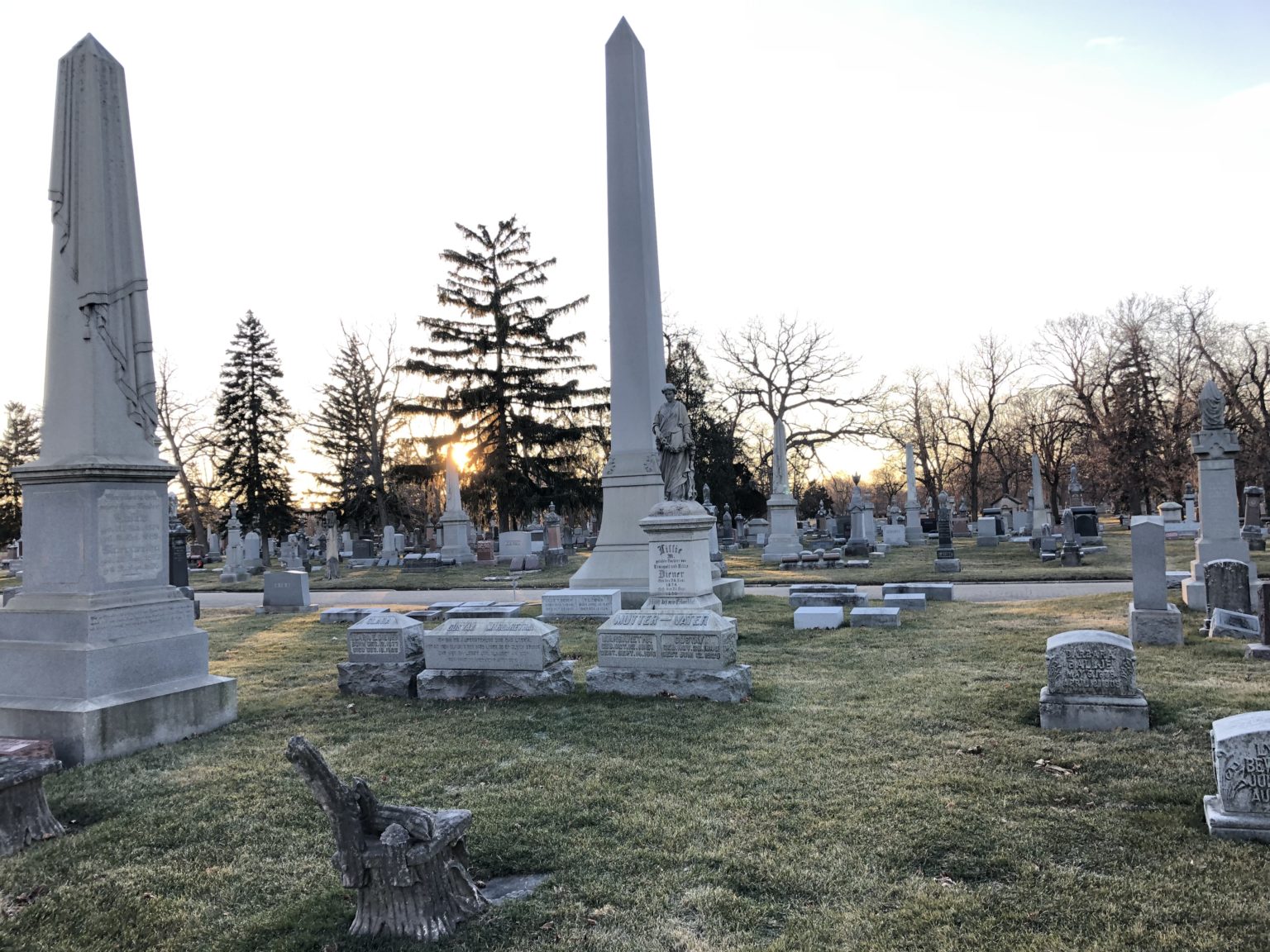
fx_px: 1027
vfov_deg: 49.7
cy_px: 476
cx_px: 635
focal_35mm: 28
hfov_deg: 63.4
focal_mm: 3.99
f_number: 1.8
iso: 50
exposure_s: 1/120
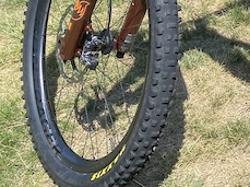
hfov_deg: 19.3
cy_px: -78
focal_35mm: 91
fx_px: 656
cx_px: 356
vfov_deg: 15.2
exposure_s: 1/1135
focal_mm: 4.25
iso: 32
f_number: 1.8
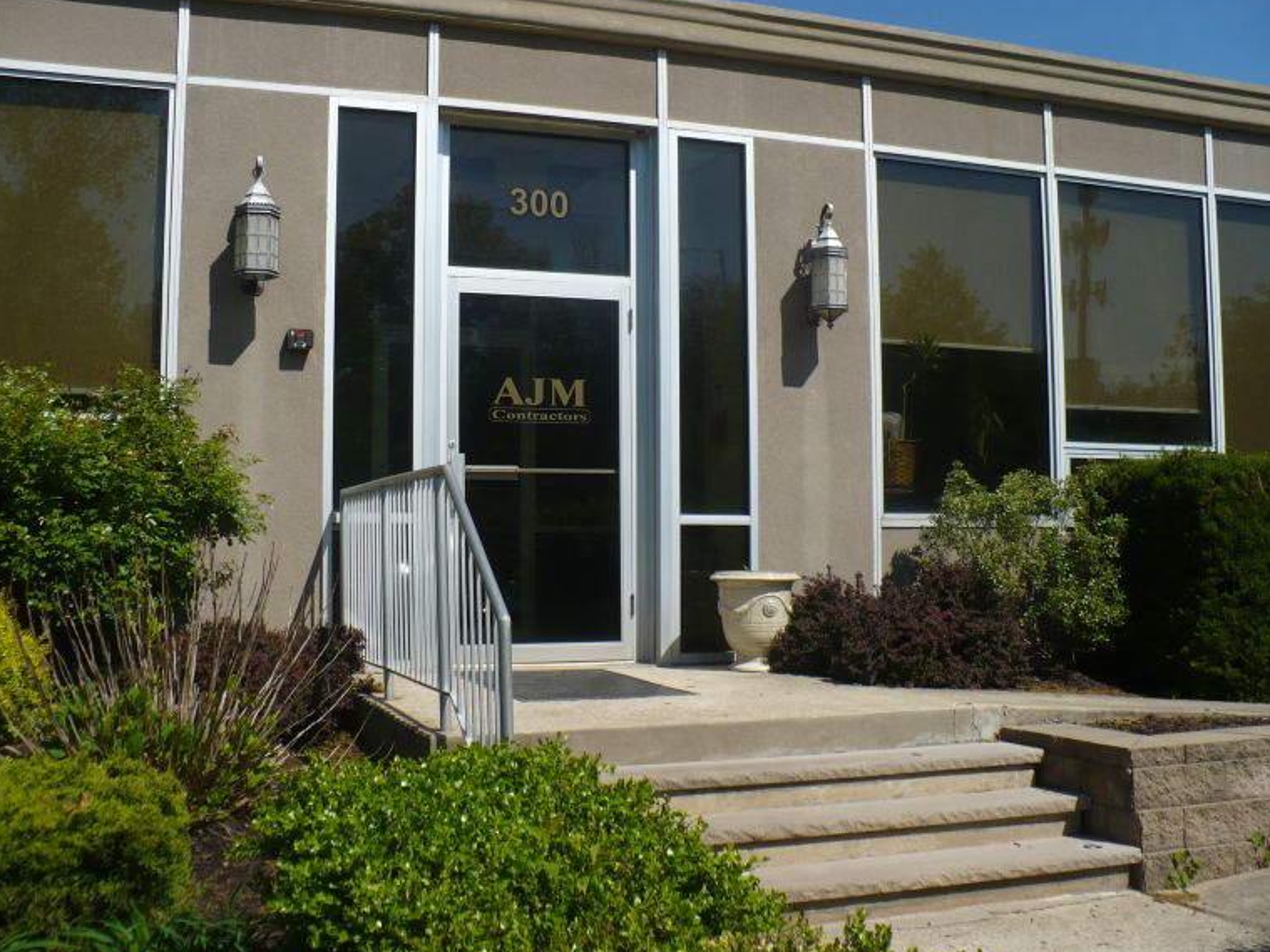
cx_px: 607
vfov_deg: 36.8
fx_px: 1431
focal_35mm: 39
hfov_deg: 47.9
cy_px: 484
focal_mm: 6.1
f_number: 8
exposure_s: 1/320
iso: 100
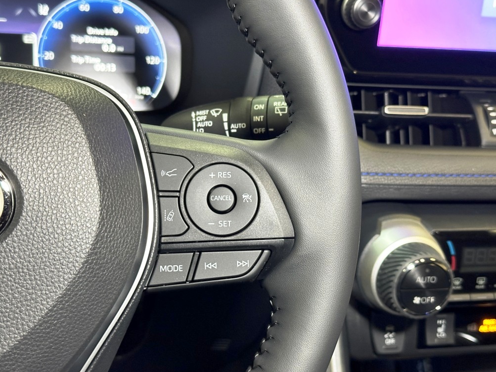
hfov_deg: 38.9
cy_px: 186
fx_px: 702
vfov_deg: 29.7
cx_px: 245
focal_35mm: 49
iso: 500
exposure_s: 1/40
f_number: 1.78
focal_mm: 6.86
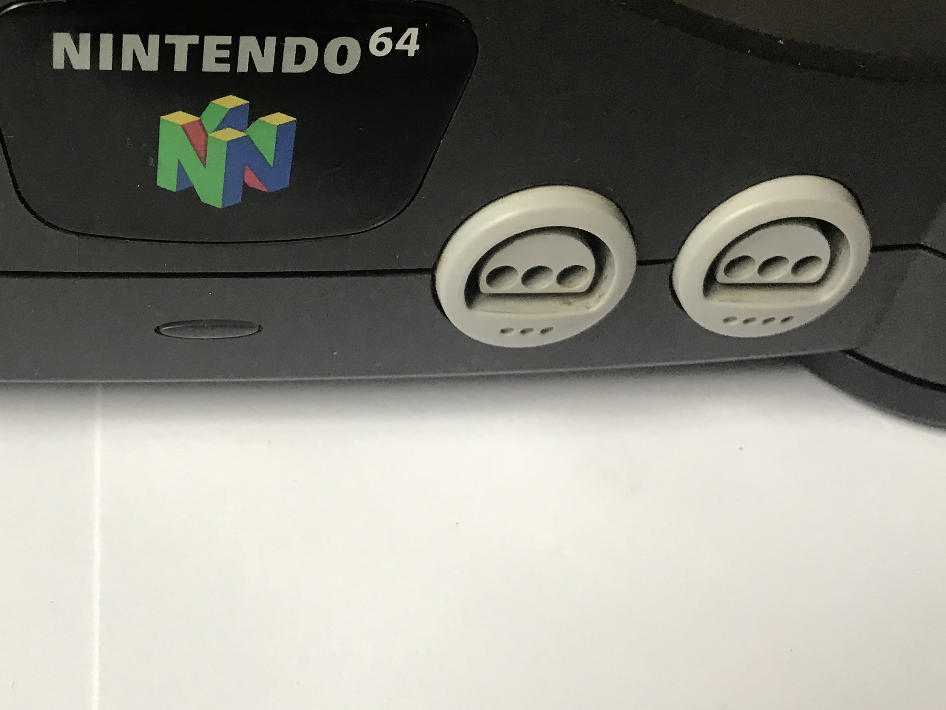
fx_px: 1449
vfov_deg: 27.5
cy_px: 279
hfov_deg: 35.2
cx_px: 207
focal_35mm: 53
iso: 25
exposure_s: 1/30
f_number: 1.8
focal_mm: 3.99
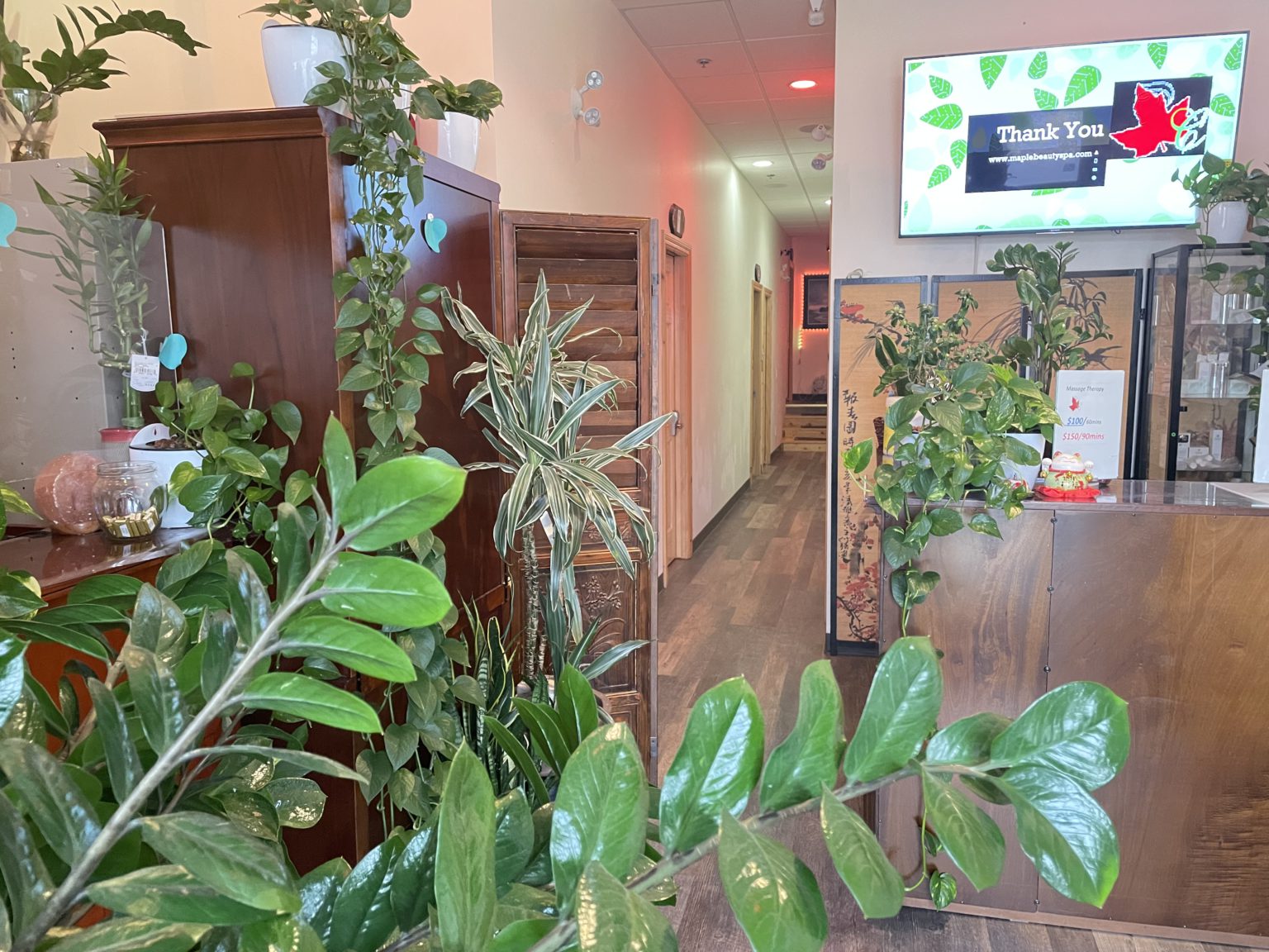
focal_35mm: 26
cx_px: 634
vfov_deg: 53.1
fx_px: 953
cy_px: 476
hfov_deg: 67.3
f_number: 1.6
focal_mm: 4.2
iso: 640
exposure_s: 1/40
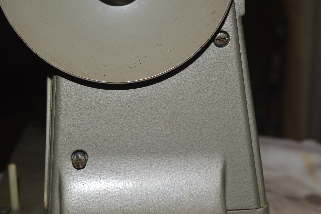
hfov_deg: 30.5
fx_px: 588
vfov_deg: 20.6
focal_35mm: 66
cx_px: 160
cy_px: 107
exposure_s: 1/60
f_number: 8
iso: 100
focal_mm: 44
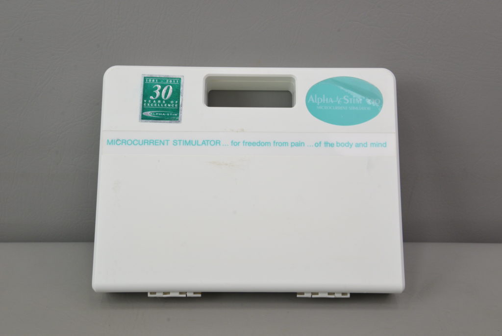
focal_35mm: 42
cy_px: 168
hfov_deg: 46.4
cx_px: 251
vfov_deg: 31.9
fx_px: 586
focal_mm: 42
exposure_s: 1/125
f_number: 10
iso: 1600
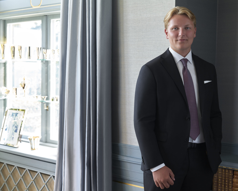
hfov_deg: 33.0
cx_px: 134
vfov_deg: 26.7
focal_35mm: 57
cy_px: 95
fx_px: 401
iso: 400
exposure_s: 1/60
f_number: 4
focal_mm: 50
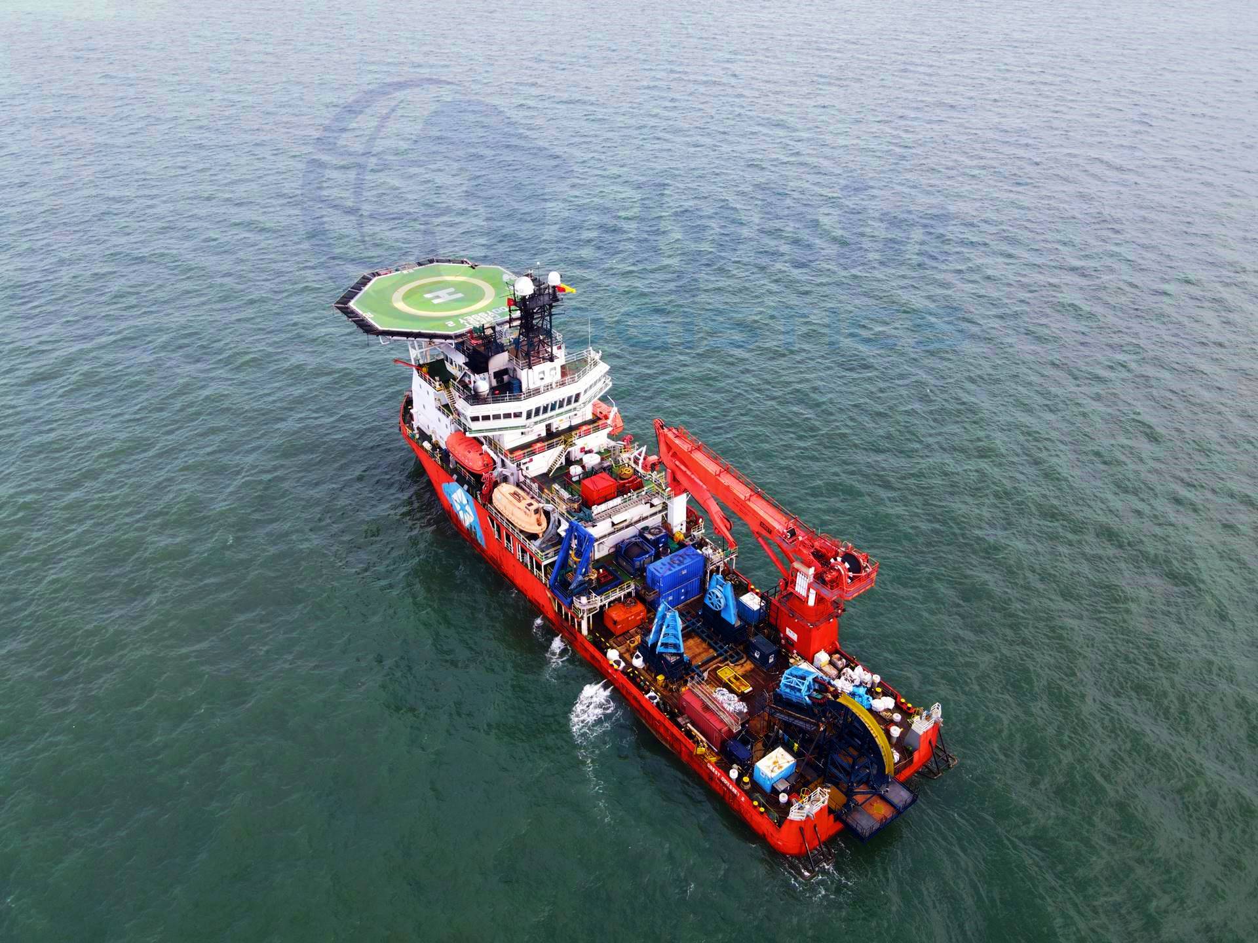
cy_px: 472
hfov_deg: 71.6
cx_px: 629
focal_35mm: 24
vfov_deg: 56.8
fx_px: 872
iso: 100
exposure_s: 1/200
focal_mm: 4.5
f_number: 2.8
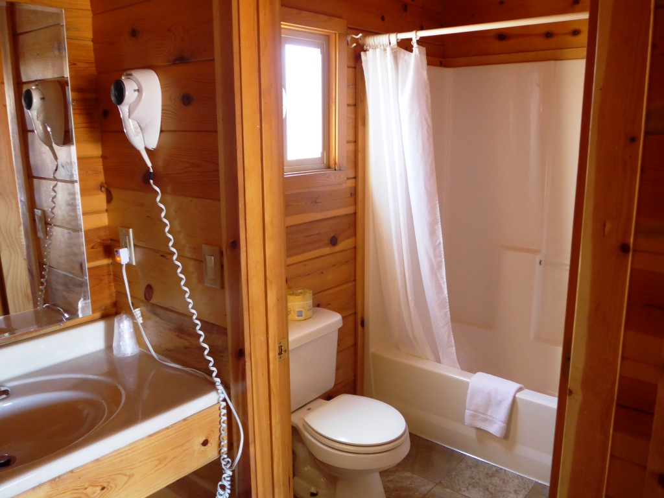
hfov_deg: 61.7
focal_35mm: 29
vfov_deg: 48.2
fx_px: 556
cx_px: 332
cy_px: 249
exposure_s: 1/60
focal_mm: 6
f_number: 2
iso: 400
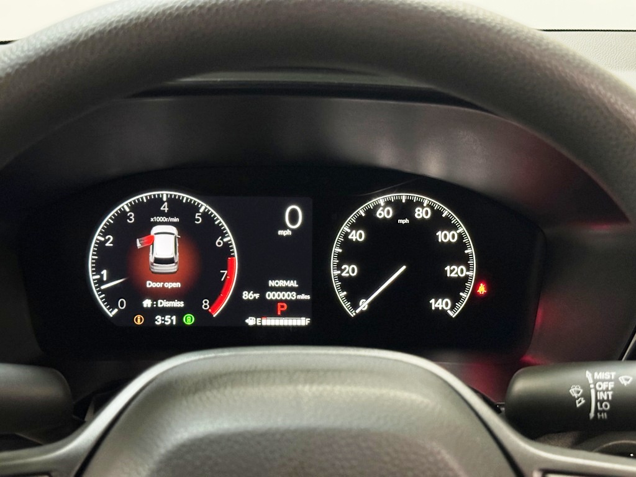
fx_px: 882
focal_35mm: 48
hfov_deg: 39.7
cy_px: 238
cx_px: 318
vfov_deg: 30.3
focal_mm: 6.86
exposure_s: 1/24
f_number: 1.78
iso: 640
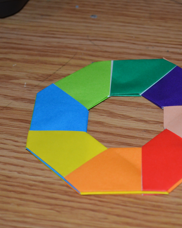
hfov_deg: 17.0
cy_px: 114
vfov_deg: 21.3
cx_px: 125
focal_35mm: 90
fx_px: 606
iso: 1400
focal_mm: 42
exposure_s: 1/60
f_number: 5.3
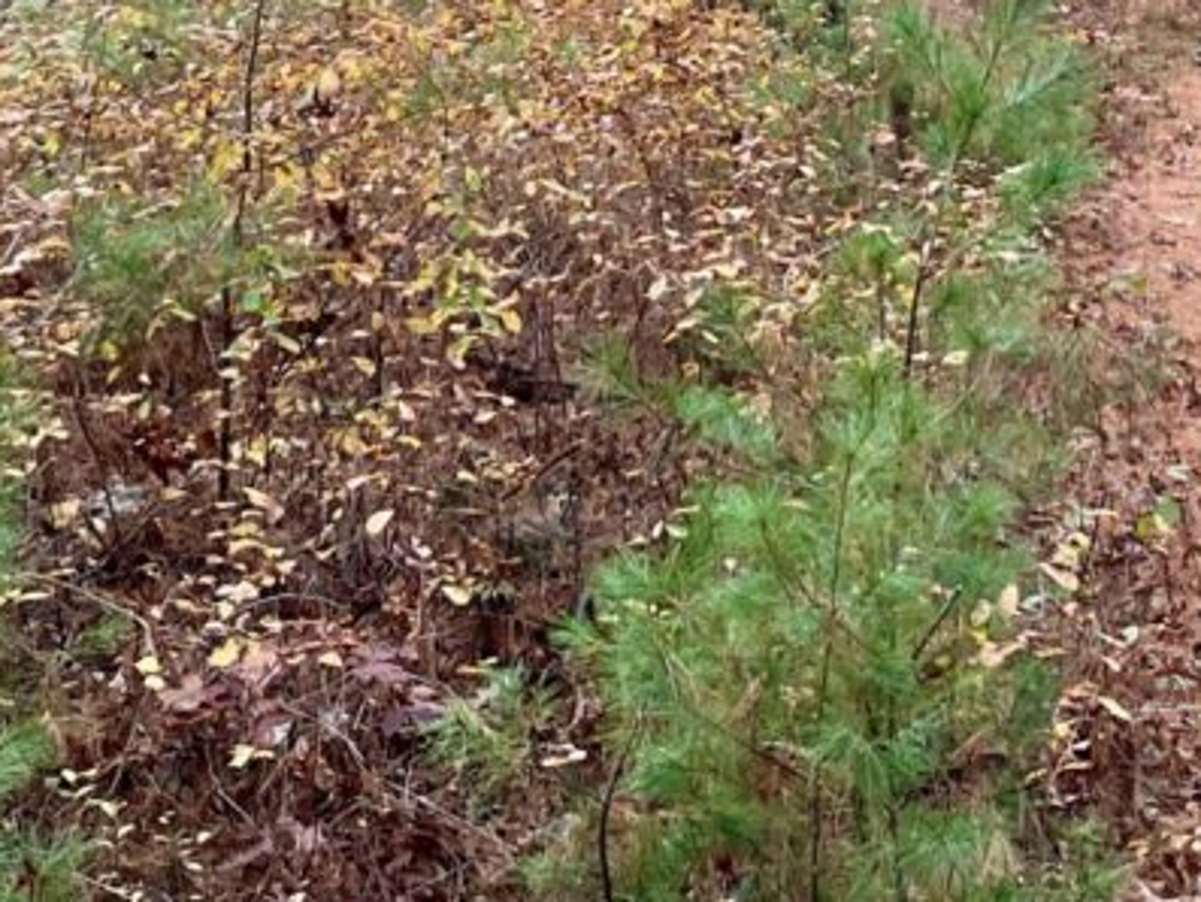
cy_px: -312
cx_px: 738
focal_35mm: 83
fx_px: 2881
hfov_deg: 23.5
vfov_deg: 16.7
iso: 125
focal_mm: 5.1
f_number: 1.6
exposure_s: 1/102
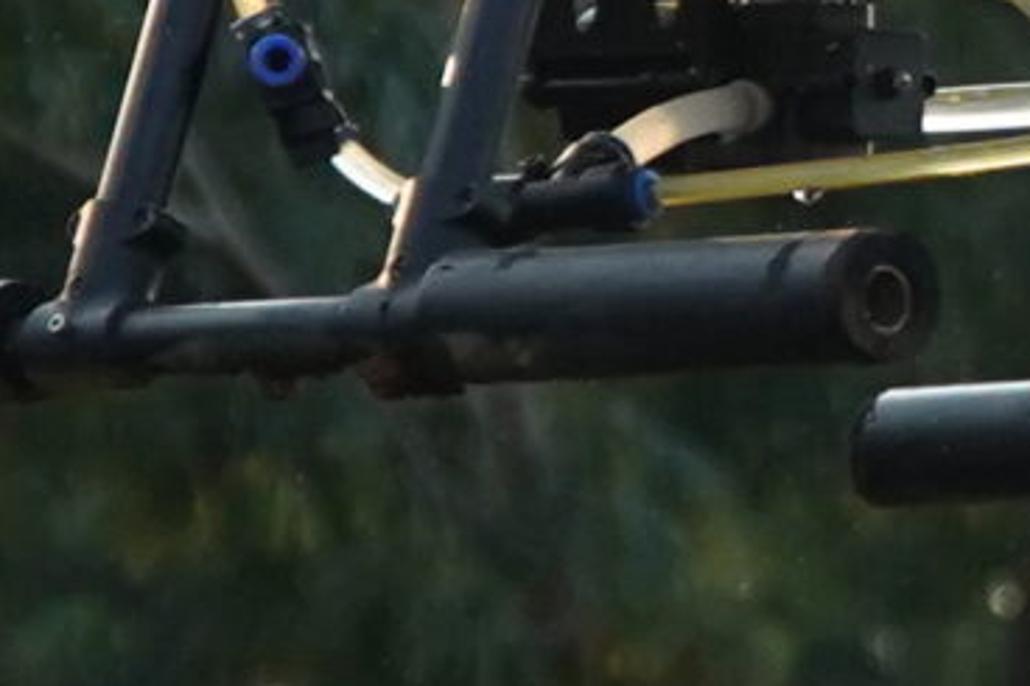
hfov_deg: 4.6
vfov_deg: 3.1
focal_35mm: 445
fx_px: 12726
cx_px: 1290
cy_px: -36
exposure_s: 1/3200
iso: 1600
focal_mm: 43
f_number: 4
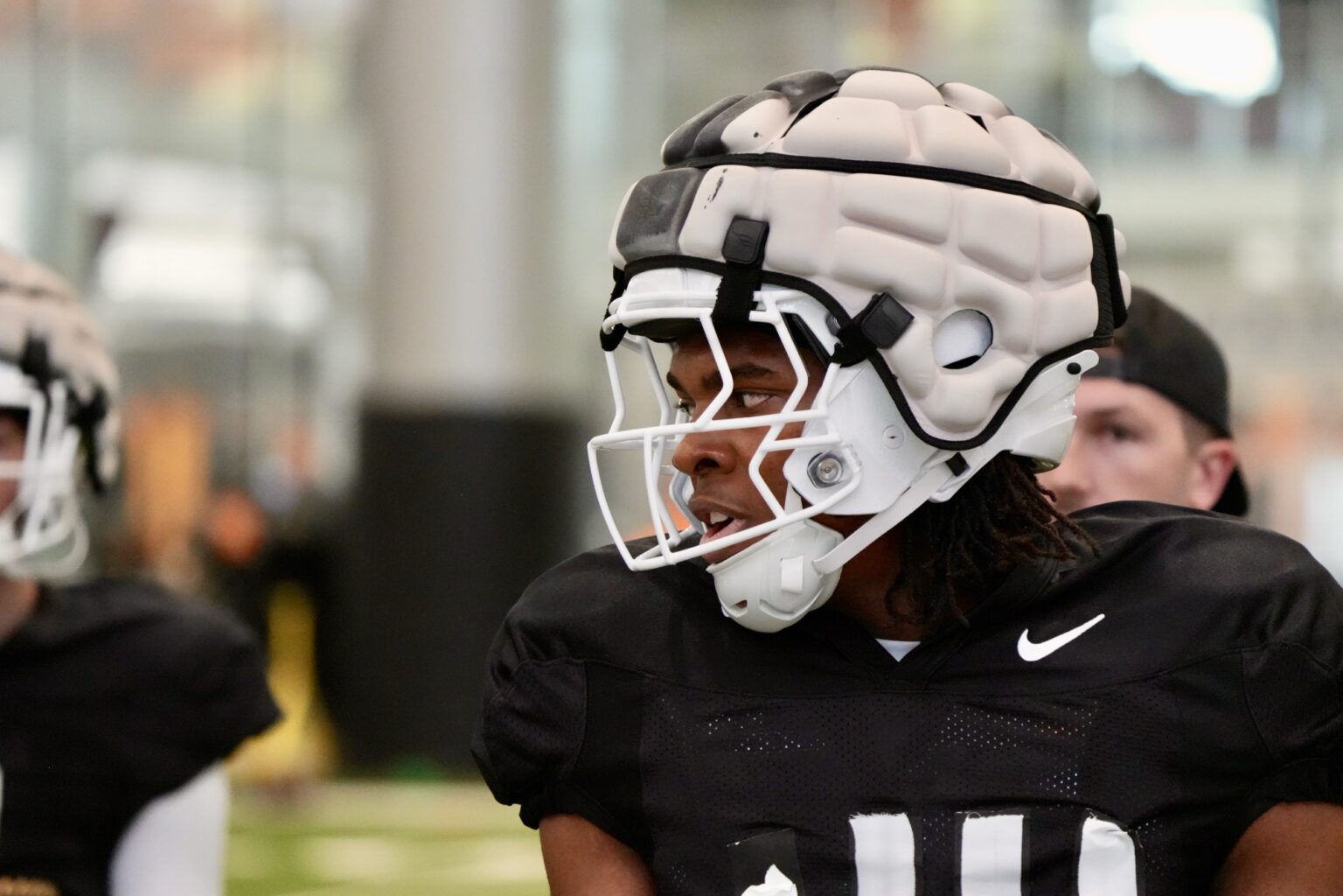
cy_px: 448
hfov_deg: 8.2
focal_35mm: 252
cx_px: 672
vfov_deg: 5.5
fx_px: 9400
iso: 12800
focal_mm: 252
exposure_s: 1/250
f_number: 5.6
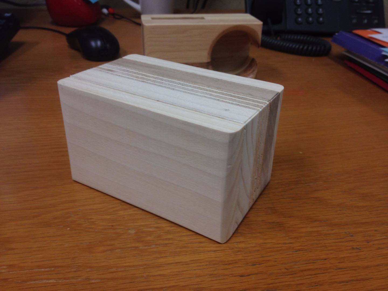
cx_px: 194
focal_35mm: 35
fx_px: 392
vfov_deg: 40.7
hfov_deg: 52.6
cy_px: 146
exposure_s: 1/30
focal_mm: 4.28
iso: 50
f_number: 2.4
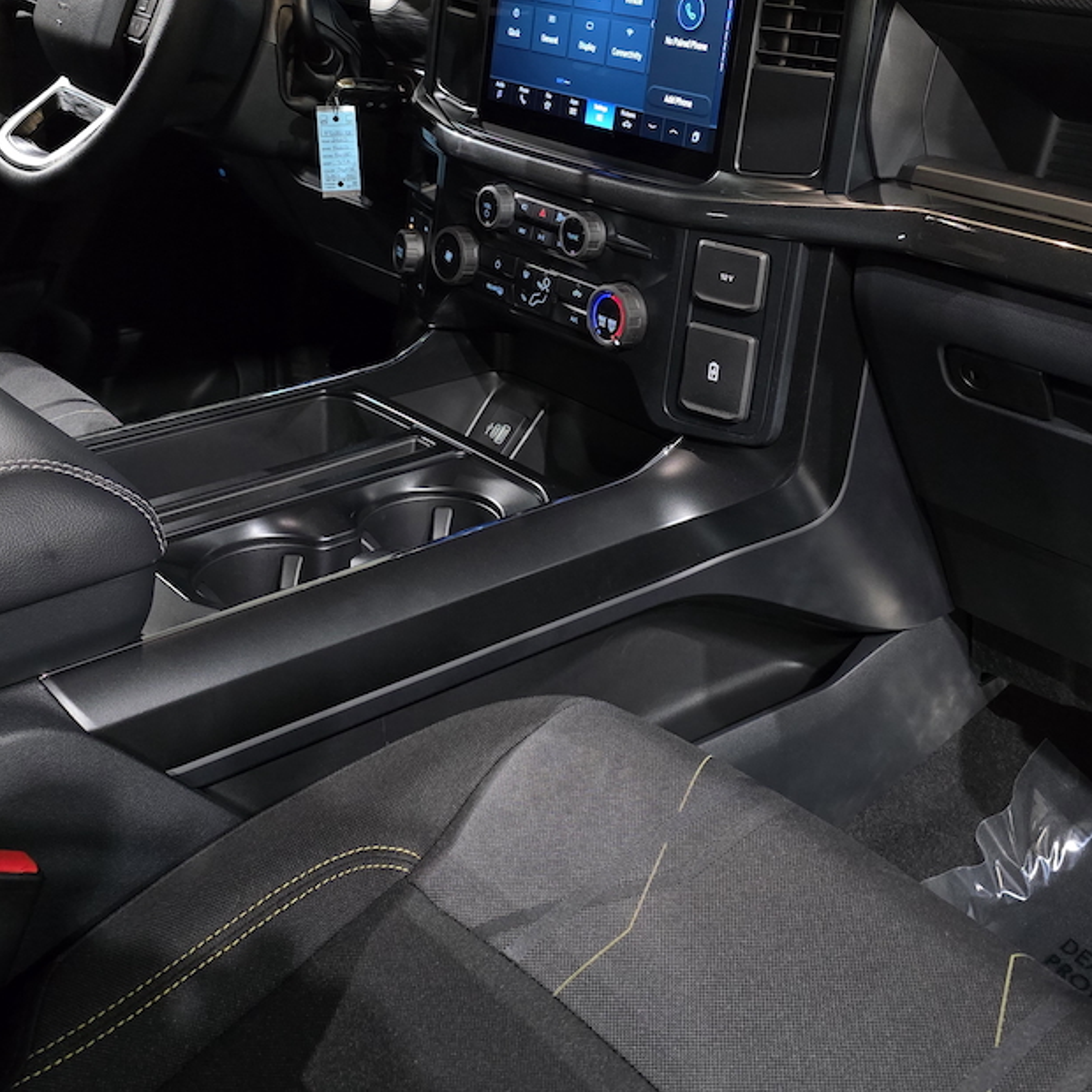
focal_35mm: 42
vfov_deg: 39.0
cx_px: 629
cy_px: 278
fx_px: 1499
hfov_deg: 39.9
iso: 640
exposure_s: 1/120
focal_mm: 6.3
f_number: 1.7
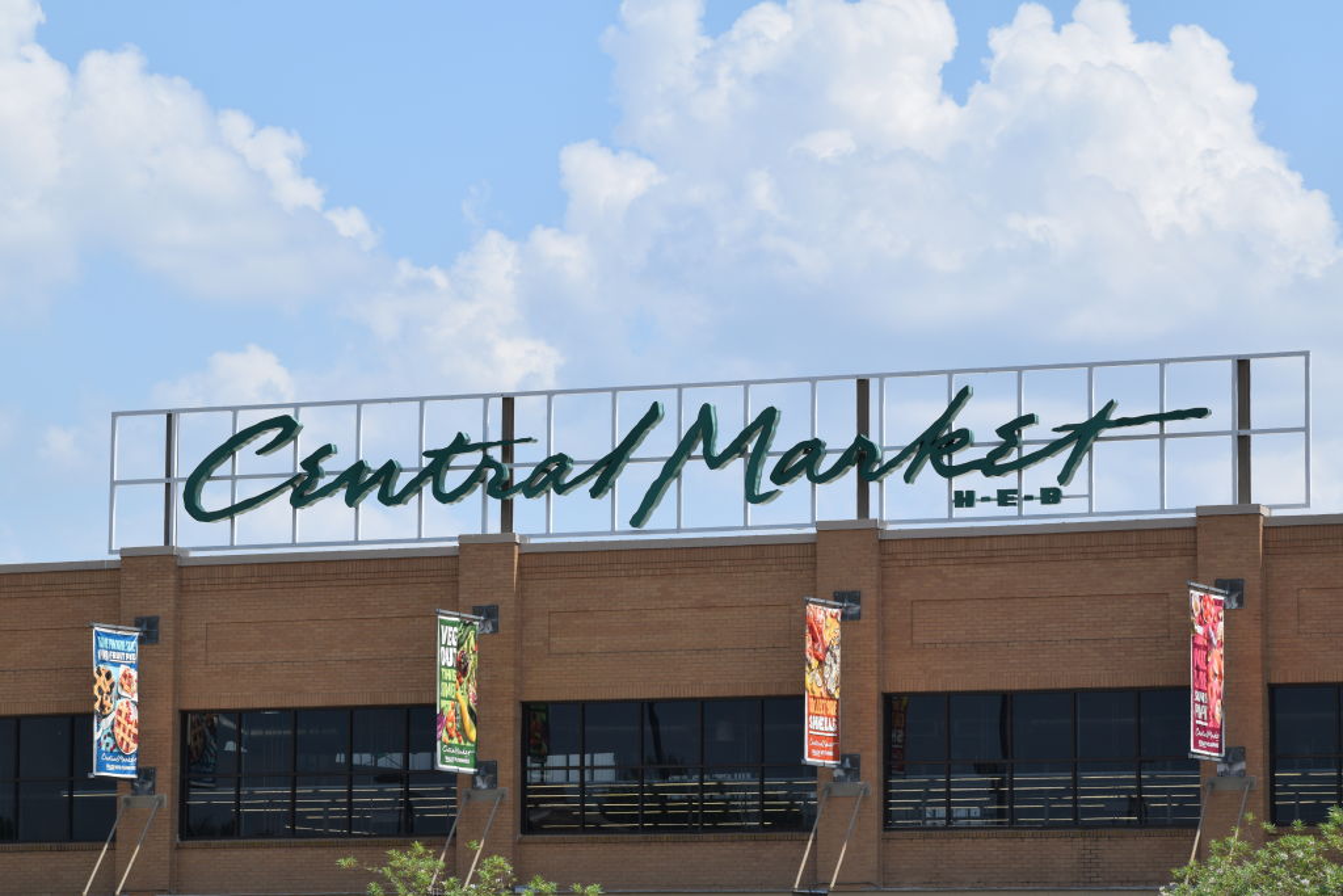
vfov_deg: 9.9
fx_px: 5149
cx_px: 672
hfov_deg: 14.9
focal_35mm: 138
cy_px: 448
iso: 200
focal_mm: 92
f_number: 11
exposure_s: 1/500
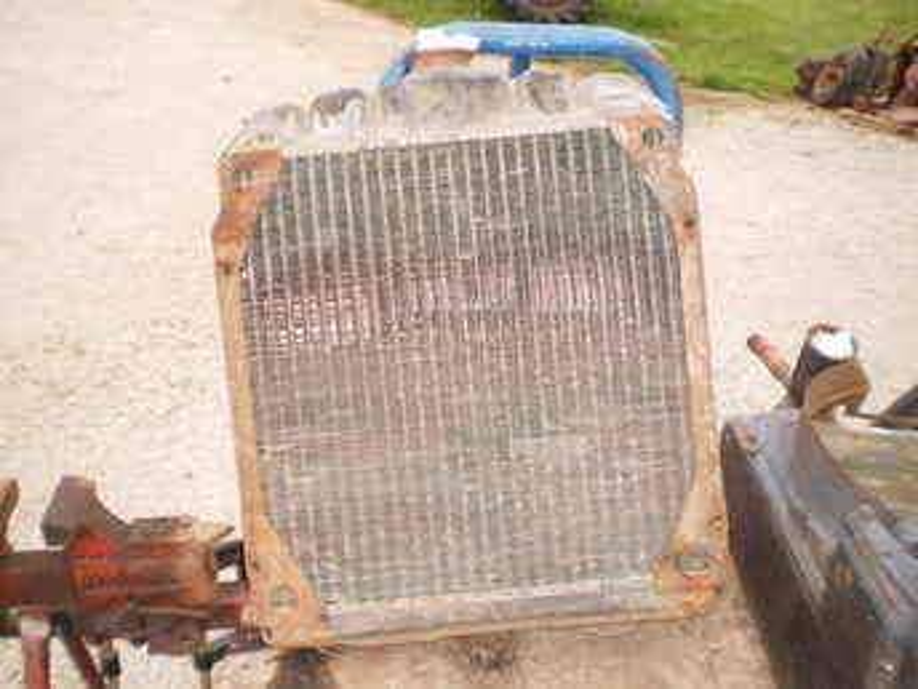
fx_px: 955
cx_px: 459
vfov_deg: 39.7
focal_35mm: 36
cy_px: 344
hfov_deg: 51.4
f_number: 3.1
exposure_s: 1/320
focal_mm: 6.3
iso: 64
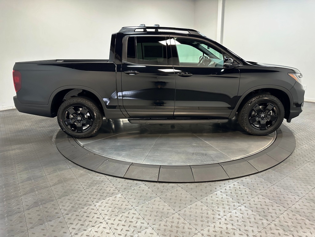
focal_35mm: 24
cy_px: 118
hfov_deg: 71.6
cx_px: 158
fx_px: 218
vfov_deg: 56.8
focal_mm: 6.86
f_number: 1.78
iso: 640
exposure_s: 1/60
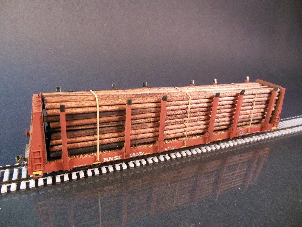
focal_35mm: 25
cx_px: 151
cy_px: 114
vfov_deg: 54.9
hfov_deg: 69.4
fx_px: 218
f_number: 3.2
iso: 400
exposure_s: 1/40
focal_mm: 4.5
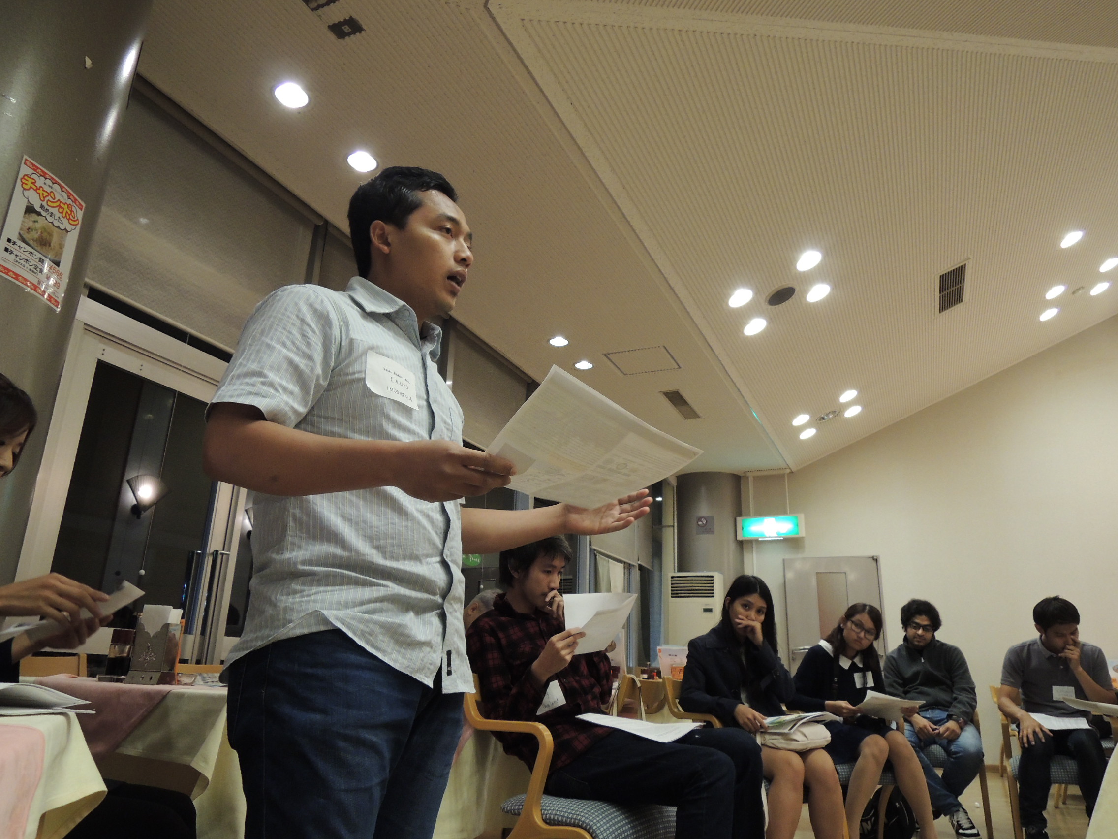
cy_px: 420
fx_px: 775
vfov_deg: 56.8
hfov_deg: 71.6
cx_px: 559
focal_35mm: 24
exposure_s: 1/30
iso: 400
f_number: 2.8
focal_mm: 4.3
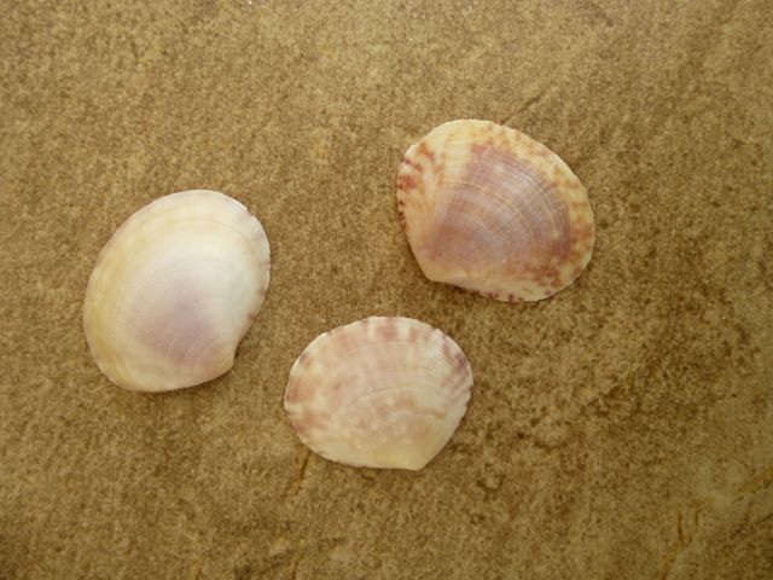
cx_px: 386
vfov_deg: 54.9
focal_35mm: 25
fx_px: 558
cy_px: 290
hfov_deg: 69.4
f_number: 3.1
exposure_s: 1/100
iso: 100
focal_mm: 4.5
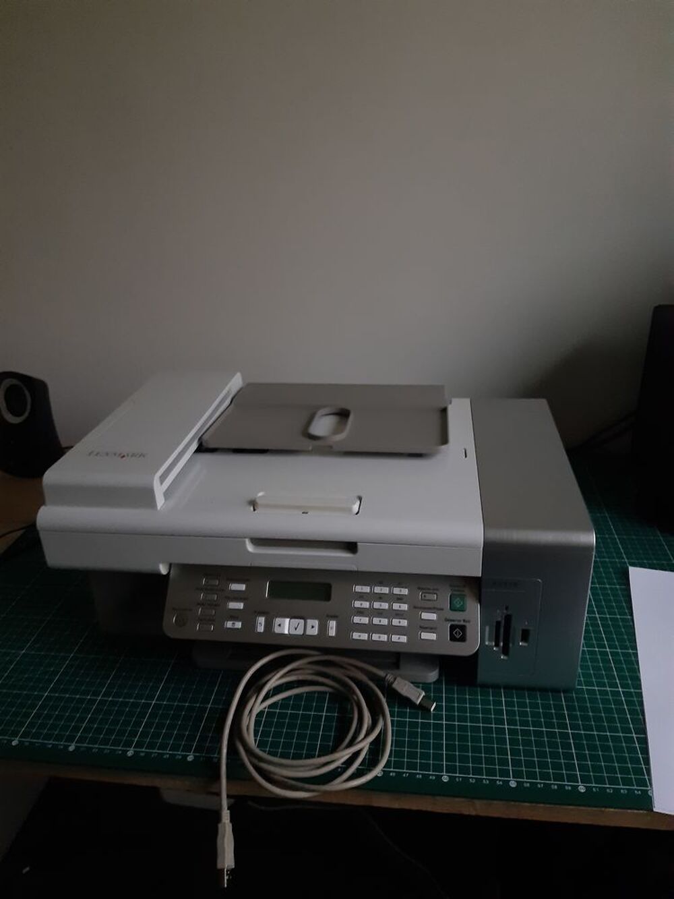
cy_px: 450
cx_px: 337
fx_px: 675
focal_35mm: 26
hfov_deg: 53.1
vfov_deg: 67.3
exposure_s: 1/10
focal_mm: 3.92
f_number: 1.7
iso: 400
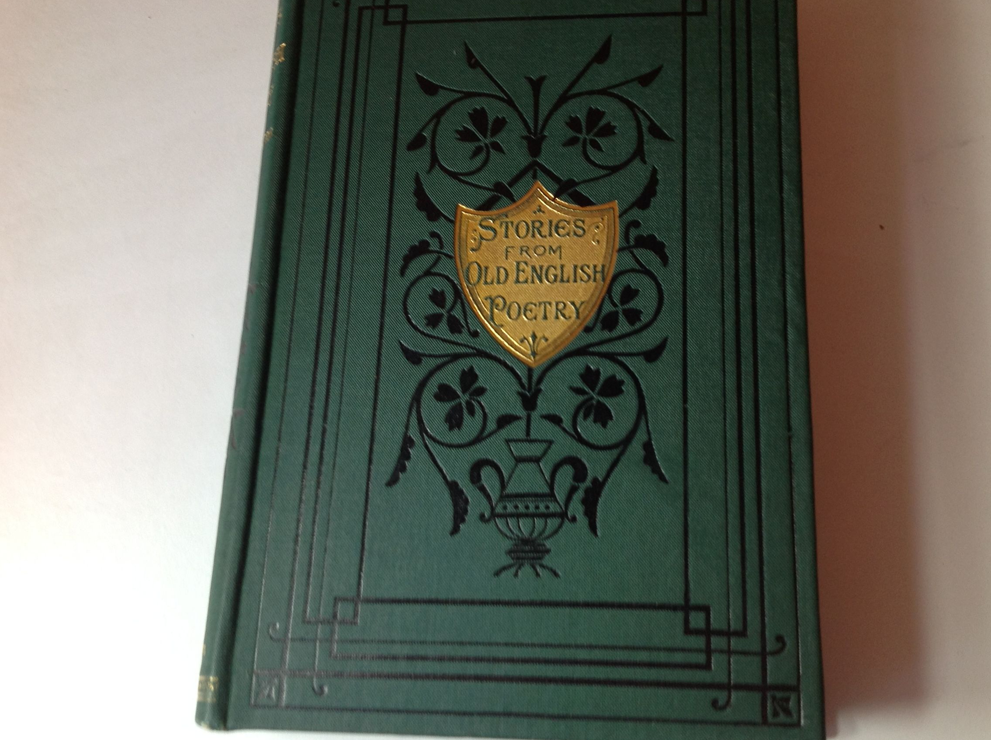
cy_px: 350
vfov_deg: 35.9
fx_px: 1143
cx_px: 545
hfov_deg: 46.8
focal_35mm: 40
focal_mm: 4.28
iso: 64
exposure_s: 1/15
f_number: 2.4
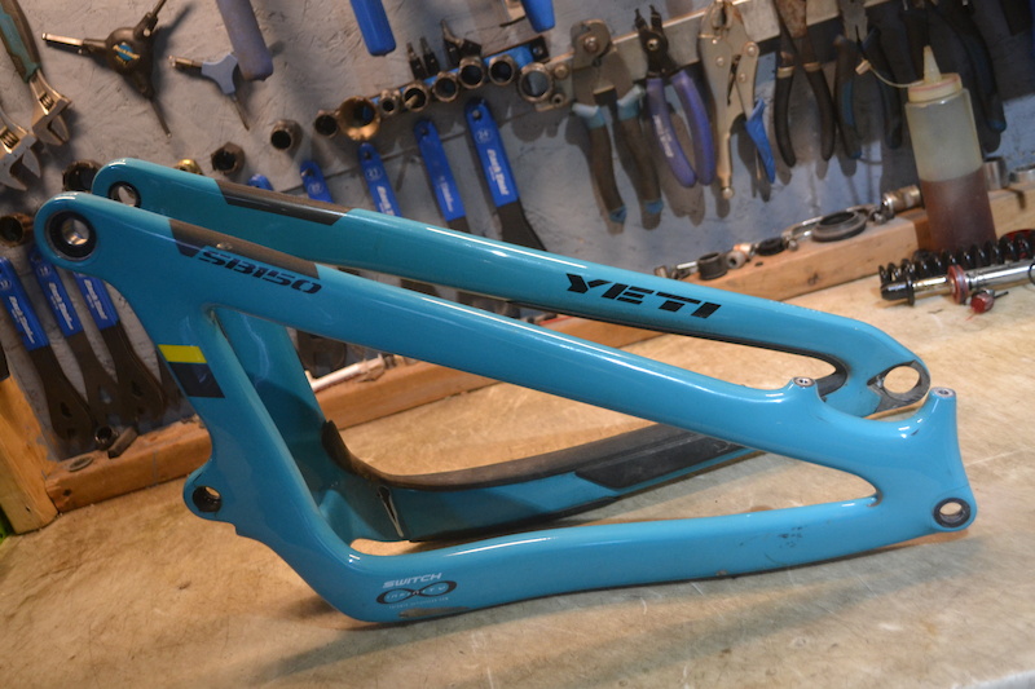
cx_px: 518
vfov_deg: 34.2
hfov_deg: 49.6
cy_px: 344
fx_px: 1121
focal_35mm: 39
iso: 1800
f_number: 4.2
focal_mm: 26
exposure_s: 1/60
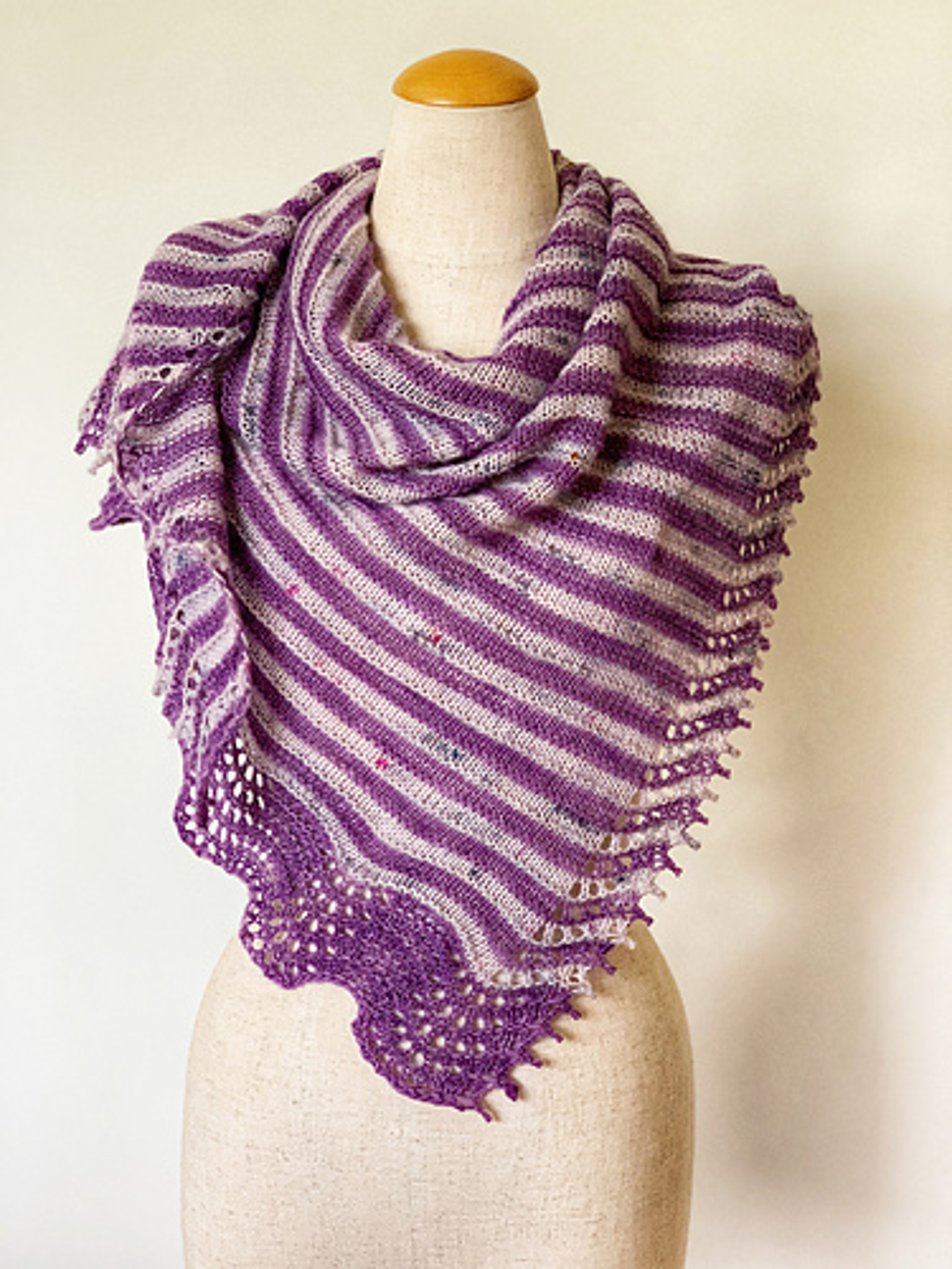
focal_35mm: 52
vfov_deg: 36.8
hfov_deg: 28.0
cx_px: 476
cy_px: 634
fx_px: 1907
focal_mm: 6
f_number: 2.4
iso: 250
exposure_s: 1/60
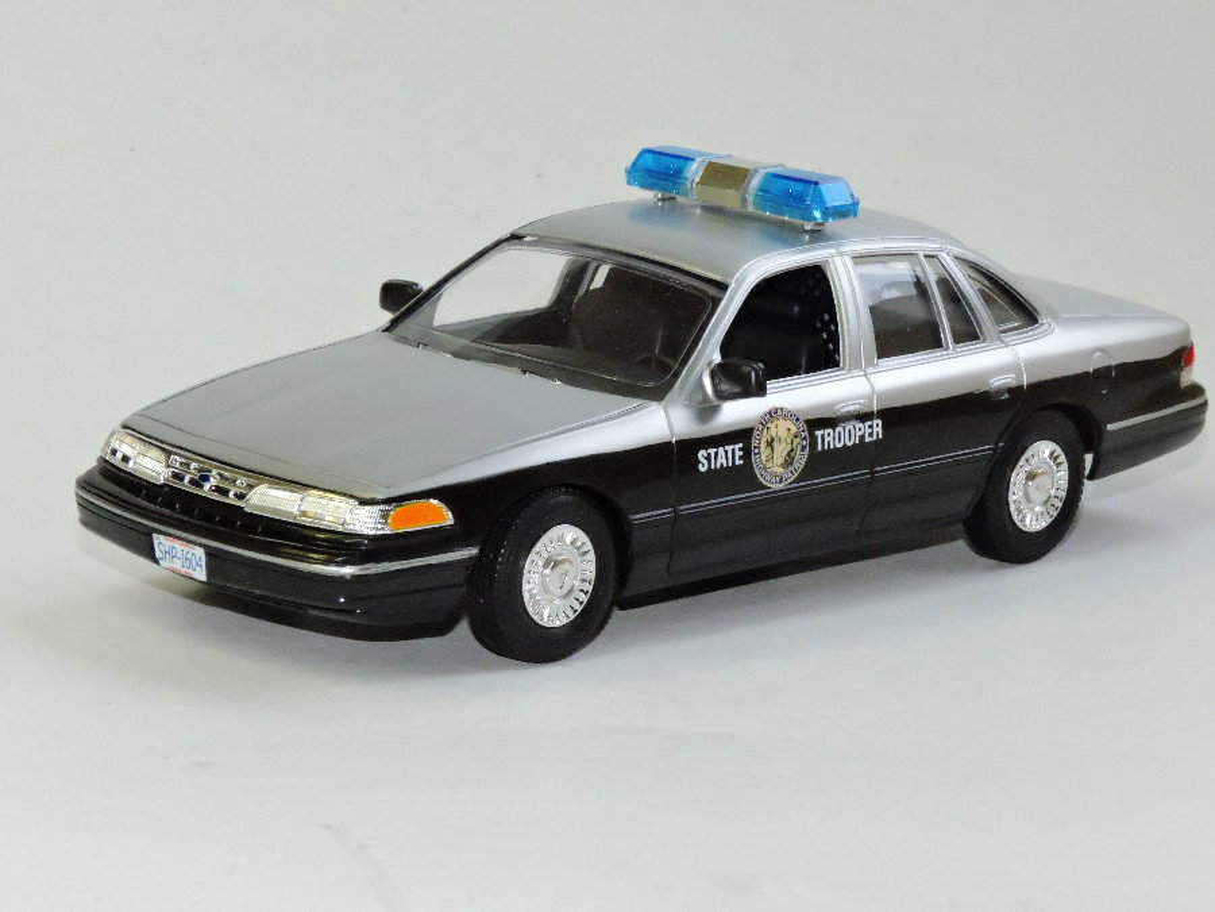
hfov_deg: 15.8
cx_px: 608
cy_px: 456
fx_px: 4387
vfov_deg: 11.9
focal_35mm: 125
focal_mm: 22.4
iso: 1600
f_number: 8
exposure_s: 1/100
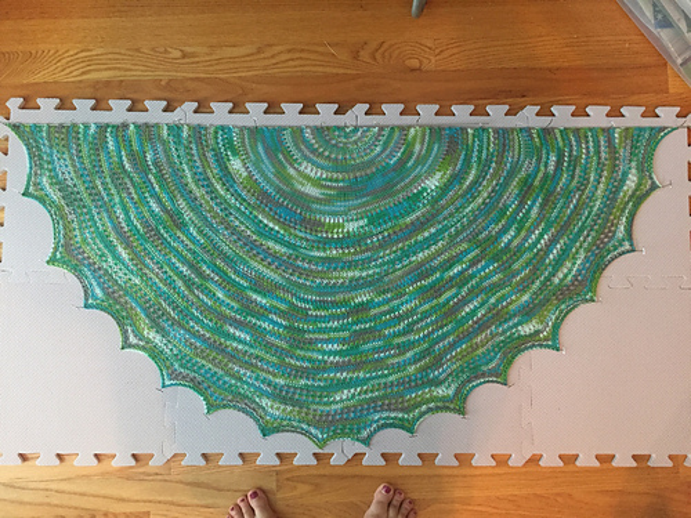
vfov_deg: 48.2
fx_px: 579
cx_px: 346
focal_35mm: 29
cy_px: 259
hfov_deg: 61.7
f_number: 2.2
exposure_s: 1/30
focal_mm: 4.15
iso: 200
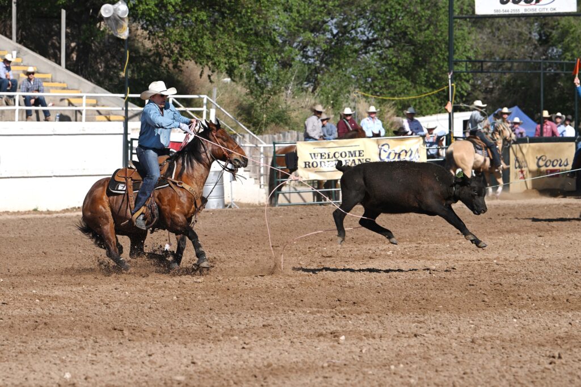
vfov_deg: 8.6
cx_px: 290
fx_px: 2582
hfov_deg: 12.8
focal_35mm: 160
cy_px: 194
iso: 160
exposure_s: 1/1250
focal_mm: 160
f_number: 6.3
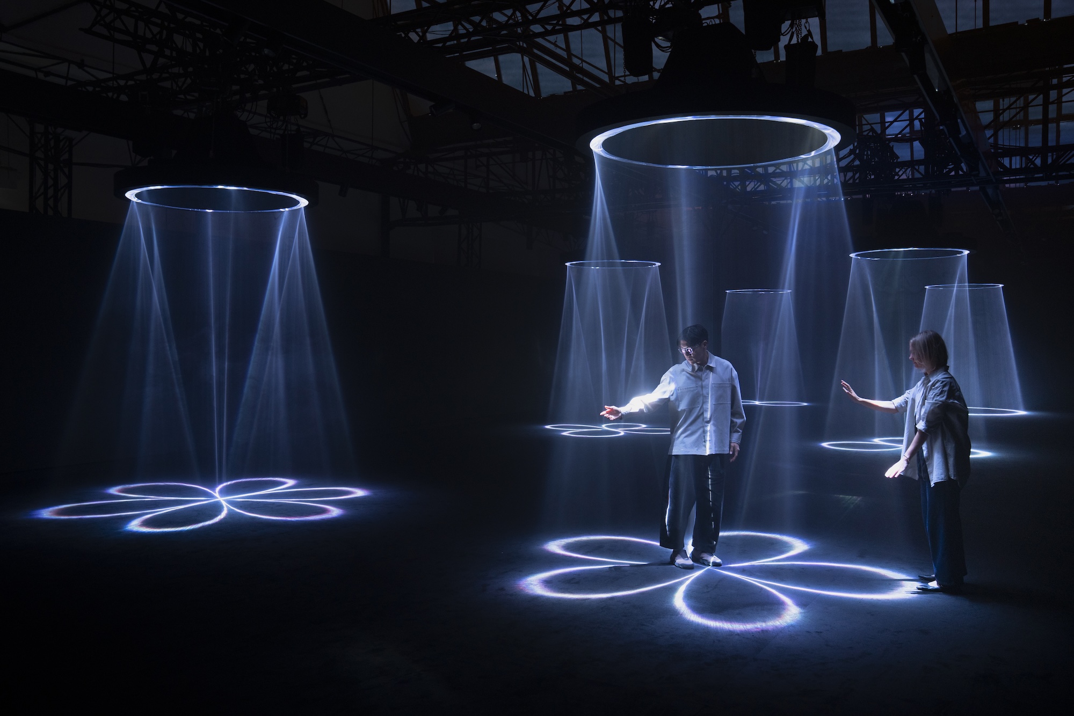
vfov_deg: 43.6
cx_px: 537
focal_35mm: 30
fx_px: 895
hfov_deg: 61.9
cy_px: 358
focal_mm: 30
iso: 1600
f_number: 5
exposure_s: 1/3
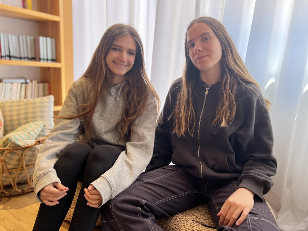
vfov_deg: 53.1
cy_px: 116
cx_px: 154
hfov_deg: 67.3
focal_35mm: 26
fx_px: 231
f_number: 1.5
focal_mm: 5.7
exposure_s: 1/100
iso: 64
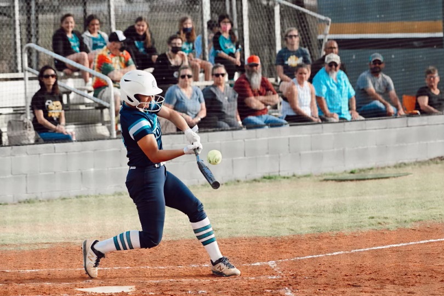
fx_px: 2466
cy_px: 148
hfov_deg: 10.3
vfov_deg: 6.9
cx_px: 222
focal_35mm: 200
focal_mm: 200
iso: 3200
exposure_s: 1/5000
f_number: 6.3
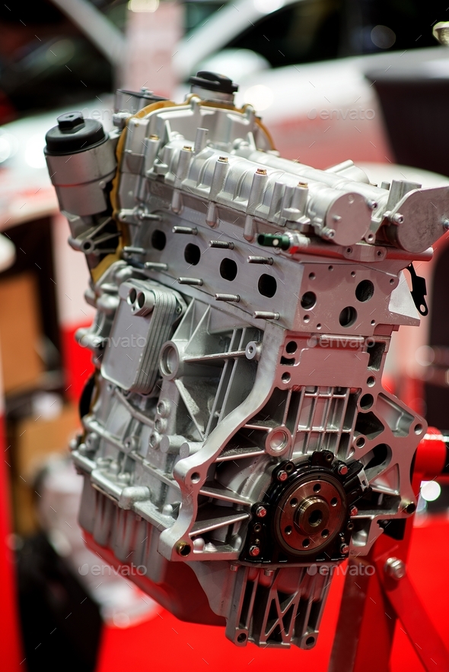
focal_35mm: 85
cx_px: 224
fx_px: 1589
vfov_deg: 23.9
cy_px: 336
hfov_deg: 16.1
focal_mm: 85
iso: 160
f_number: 2
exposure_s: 1/125
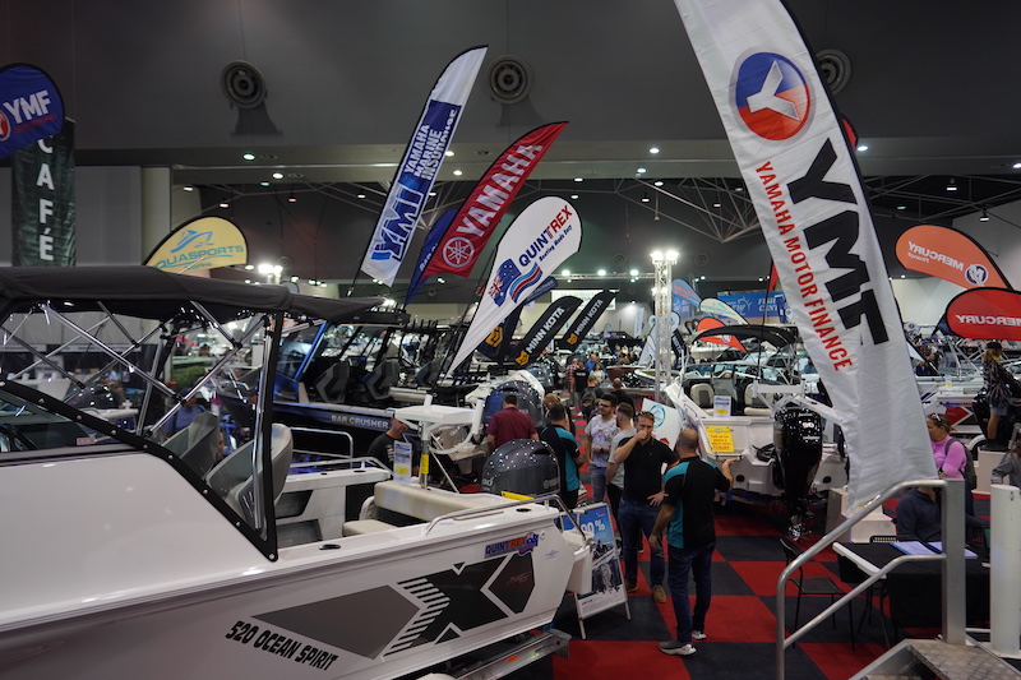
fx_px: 680
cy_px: 340
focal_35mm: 24
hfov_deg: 73.8
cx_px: 510
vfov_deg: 53.1
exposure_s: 1/250
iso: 640
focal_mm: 24
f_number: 1.8
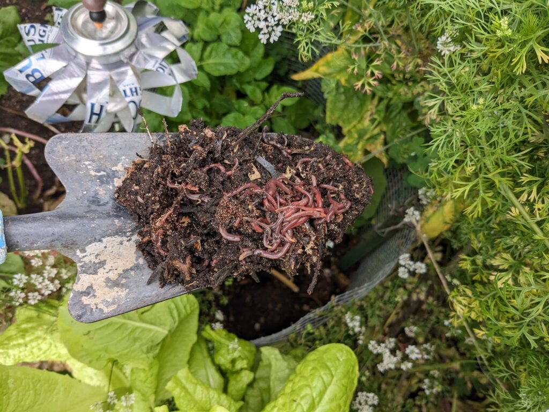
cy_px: 206
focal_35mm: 27
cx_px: 274
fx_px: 428
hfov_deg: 65.3
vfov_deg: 51.4
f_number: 1.73
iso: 43
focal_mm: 4.38
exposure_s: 1/559
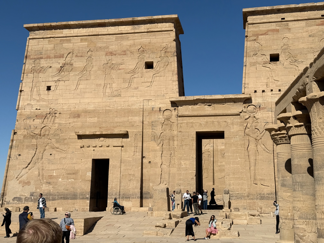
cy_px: 122
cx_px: 162
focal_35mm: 48
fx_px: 449
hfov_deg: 39.7
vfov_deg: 30.3
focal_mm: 6.76
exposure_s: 1/8772
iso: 64
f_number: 1.78
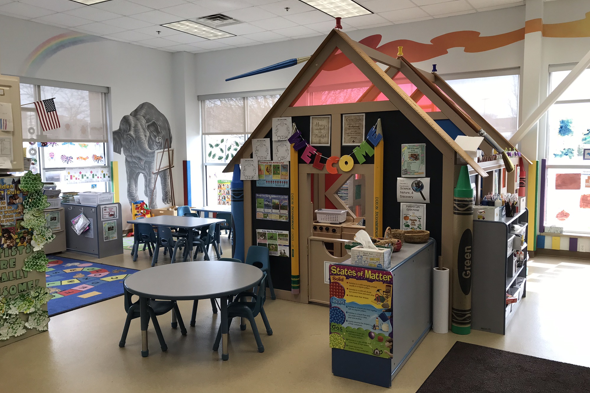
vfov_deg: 43.6
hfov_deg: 61.9
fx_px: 492
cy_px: 198
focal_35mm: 30
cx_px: 294
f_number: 1.8
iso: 25
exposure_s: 1/60
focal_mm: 3.99
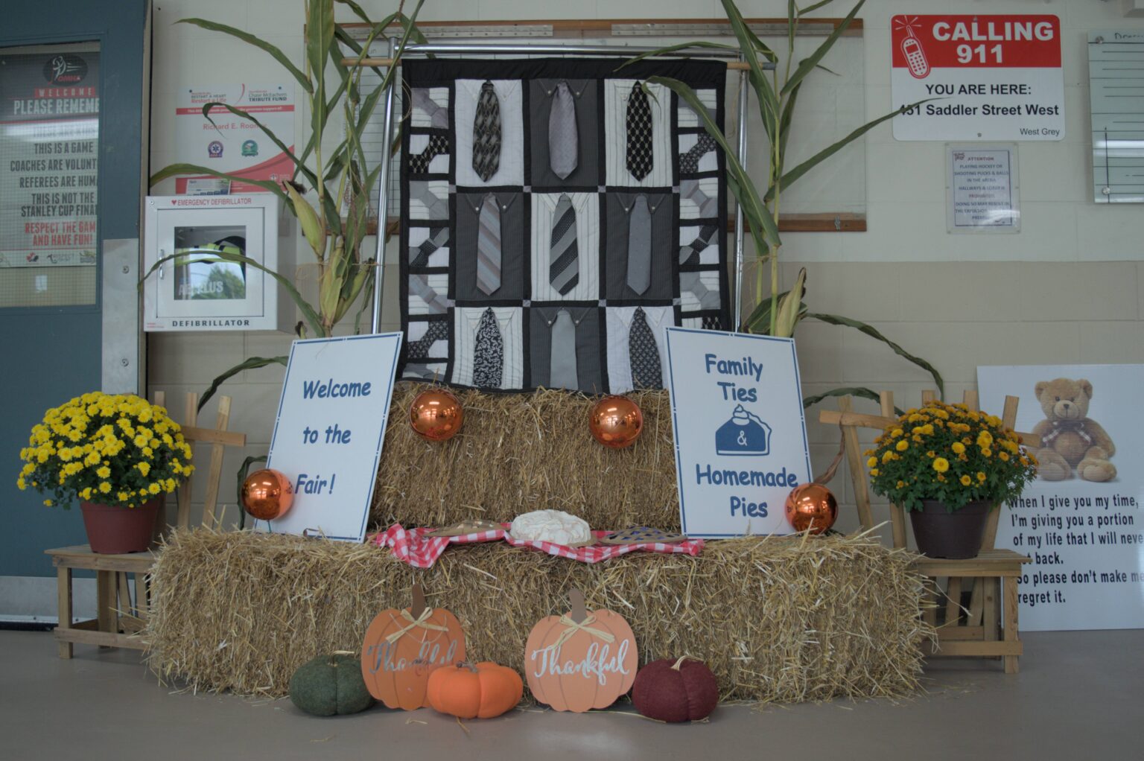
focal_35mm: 36
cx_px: 572
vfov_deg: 36.8
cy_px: 380
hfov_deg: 53.2
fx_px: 1143
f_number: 4.5
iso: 400
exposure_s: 1/80
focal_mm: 24
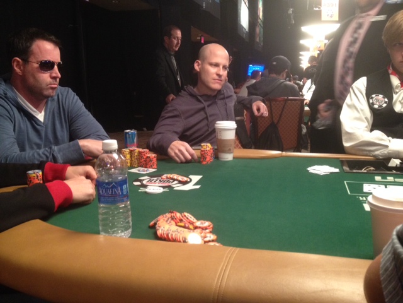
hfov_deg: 52.6
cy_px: 152
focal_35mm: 35
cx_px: 202
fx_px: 407
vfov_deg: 40.7
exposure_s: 1/20
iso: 200
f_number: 2.4
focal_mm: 4.28
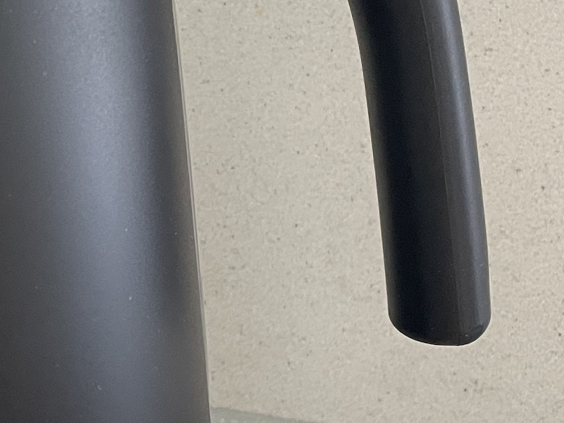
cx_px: -51
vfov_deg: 15.7
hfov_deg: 20.0
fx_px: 1531
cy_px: 218
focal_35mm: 94
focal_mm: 4.2
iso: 250
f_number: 1.6
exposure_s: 1/60
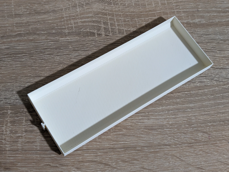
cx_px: 114
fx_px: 325
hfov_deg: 38.9
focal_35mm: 49
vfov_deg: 29.7
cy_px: 86
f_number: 1.68
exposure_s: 1/23.8
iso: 220
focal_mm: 6.9
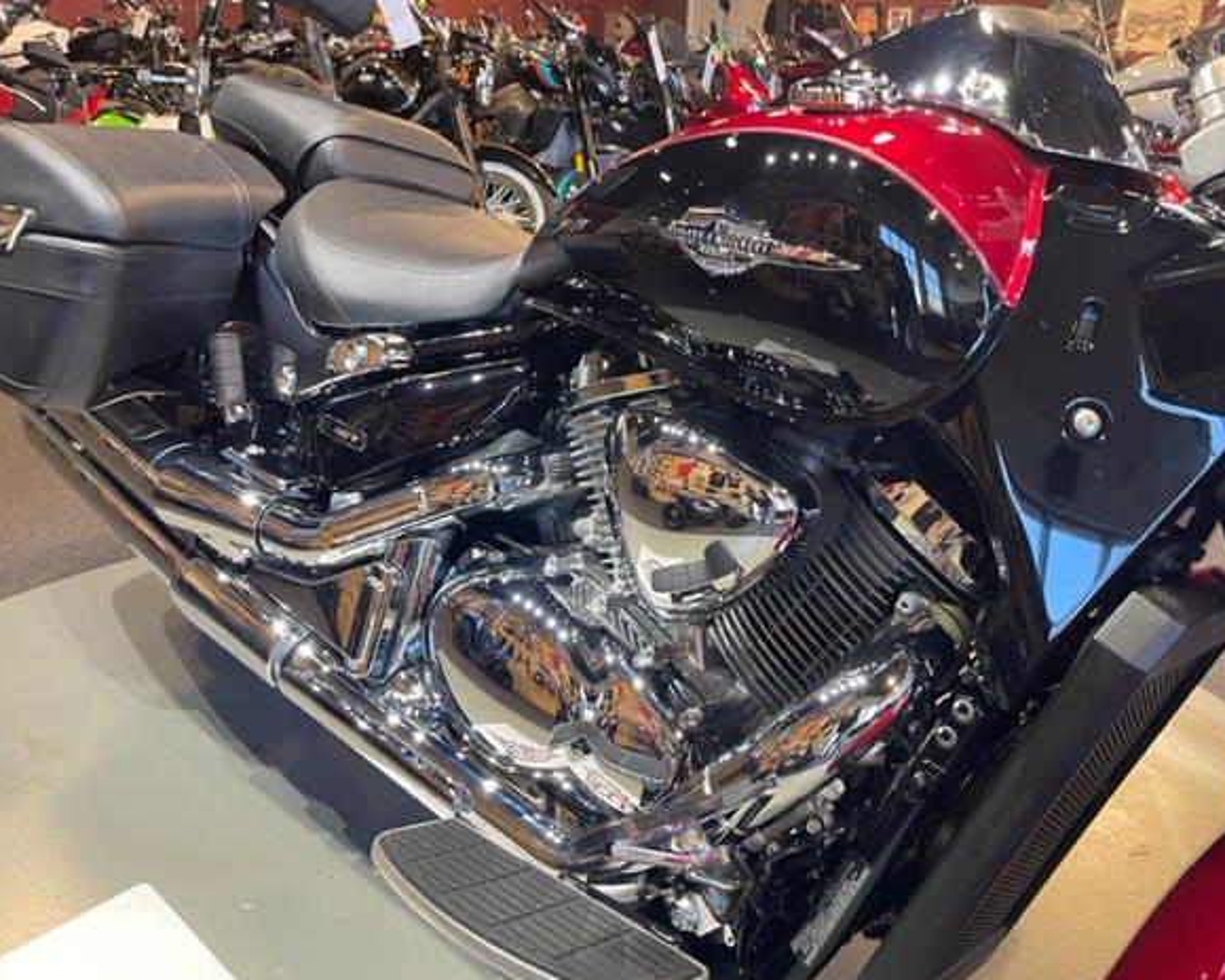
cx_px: 672
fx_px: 1015
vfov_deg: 51.5
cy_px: 490
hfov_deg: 62.1
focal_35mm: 28
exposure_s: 1/60
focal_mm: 5.1
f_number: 1.6
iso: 200
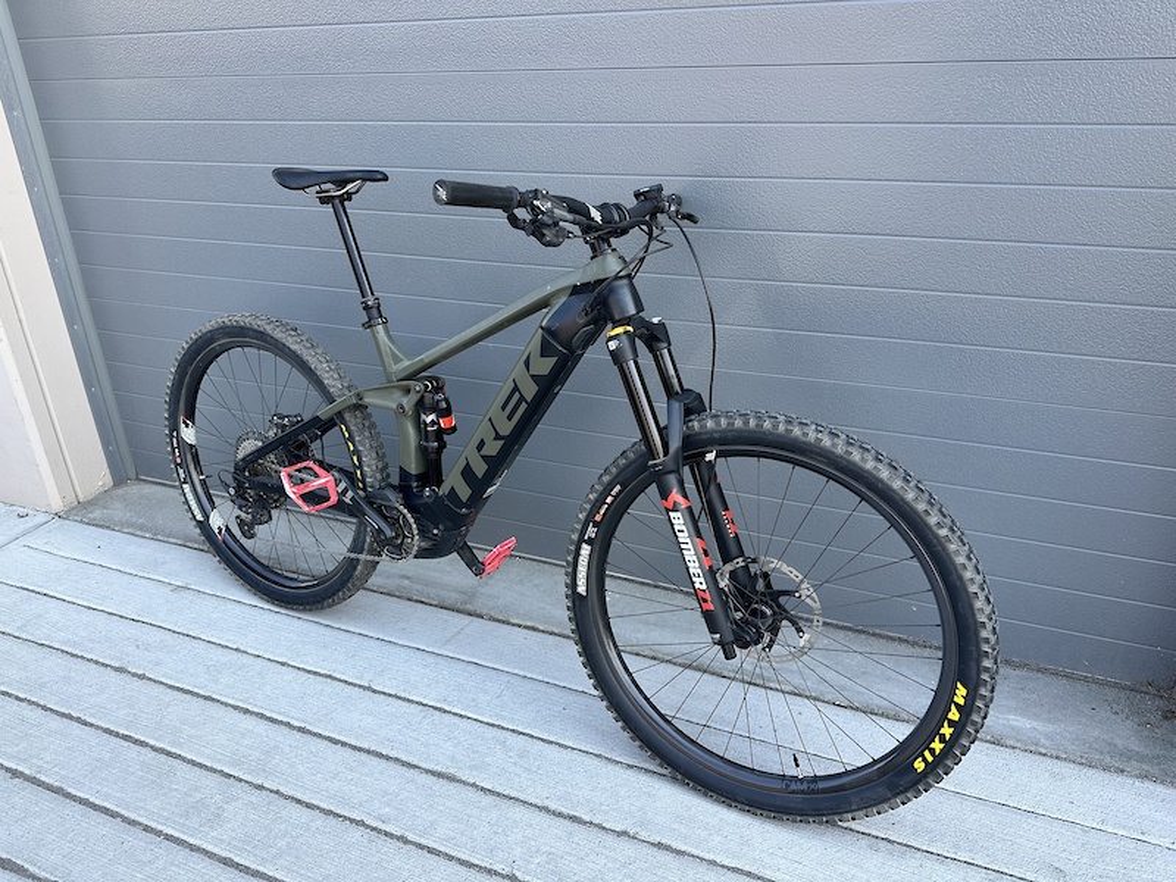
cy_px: 441
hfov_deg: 71.6
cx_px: 588
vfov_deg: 56.8
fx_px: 815
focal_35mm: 24
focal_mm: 6.86
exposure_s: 1/594
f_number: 1.78
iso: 80
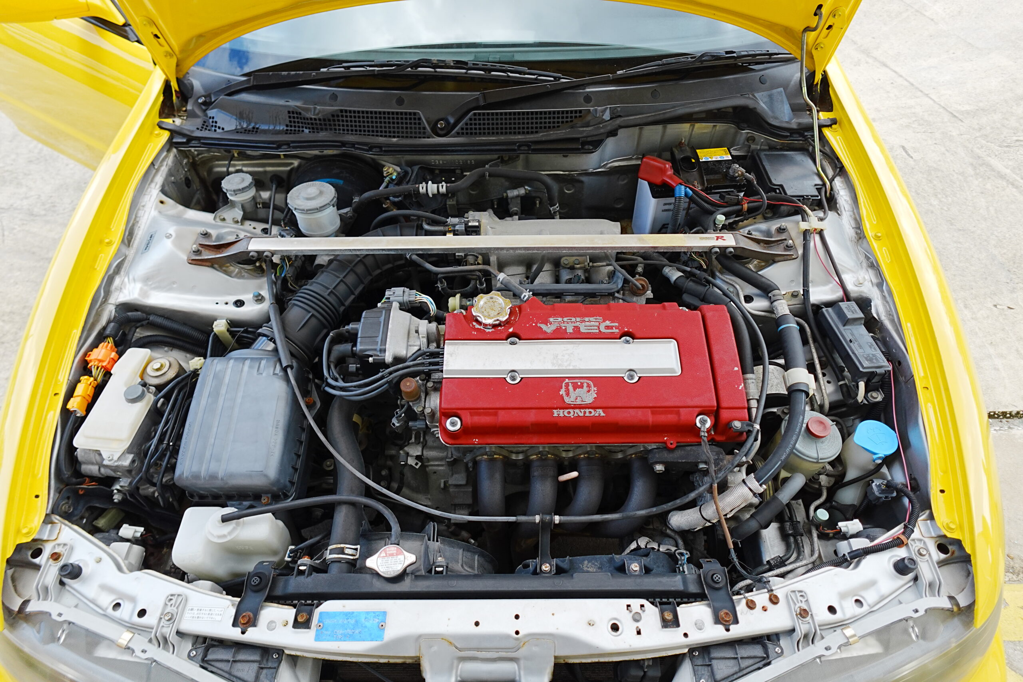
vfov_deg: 61.9
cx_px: 512
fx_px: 568
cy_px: 341
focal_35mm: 20
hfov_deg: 84.0
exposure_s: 1/640
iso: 125
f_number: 2
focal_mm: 7.6
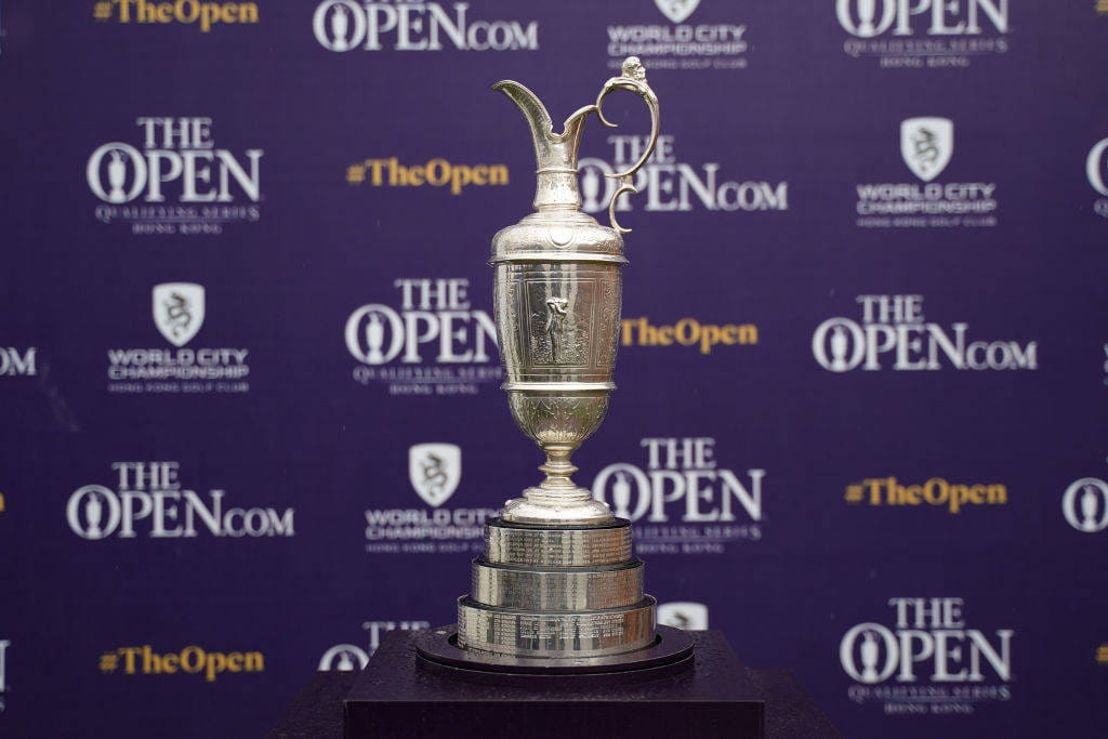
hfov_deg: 41.9
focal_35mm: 47
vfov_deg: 28.7
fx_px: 1447
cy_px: 370
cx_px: 554
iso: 800
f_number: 2.8
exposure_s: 1/1250
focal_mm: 47
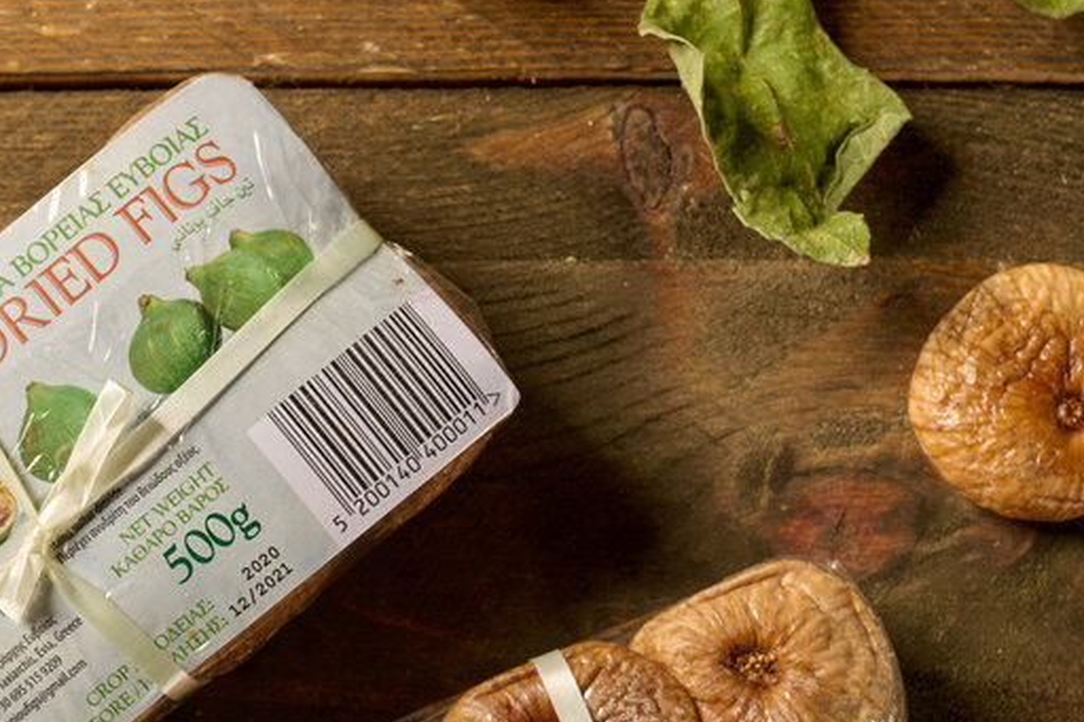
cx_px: 390
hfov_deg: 24.7
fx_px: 2468
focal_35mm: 82
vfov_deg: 16.2
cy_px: 763
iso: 160
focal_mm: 35
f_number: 9
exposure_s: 1/200
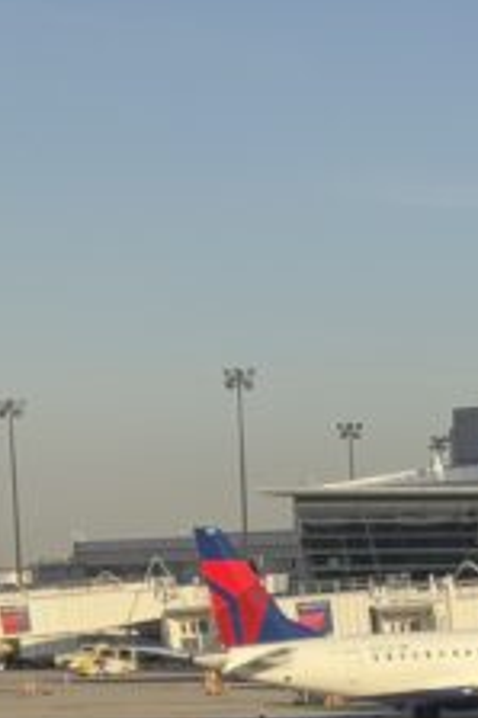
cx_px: 1094
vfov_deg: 11.8
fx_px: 3411
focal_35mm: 171
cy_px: 849
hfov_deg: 7.5
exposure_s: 1/1869
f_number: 1.78
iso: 64
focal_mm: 6.76
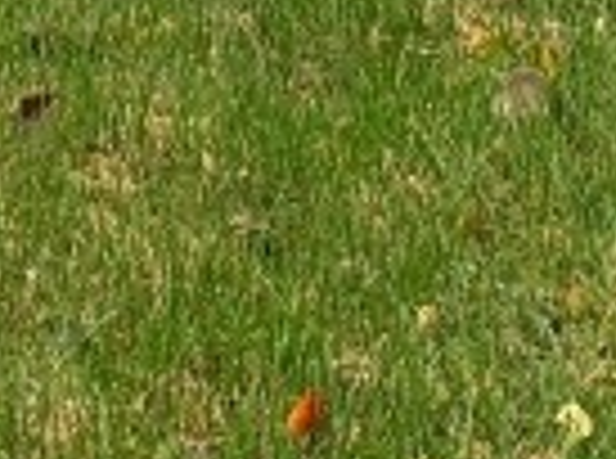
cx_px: -193
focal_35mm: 195
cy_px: -994
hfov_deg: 10.0
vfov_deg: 6.7
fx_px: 3461
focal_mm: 4.25
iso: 25
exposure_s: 1/307
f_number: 1.8
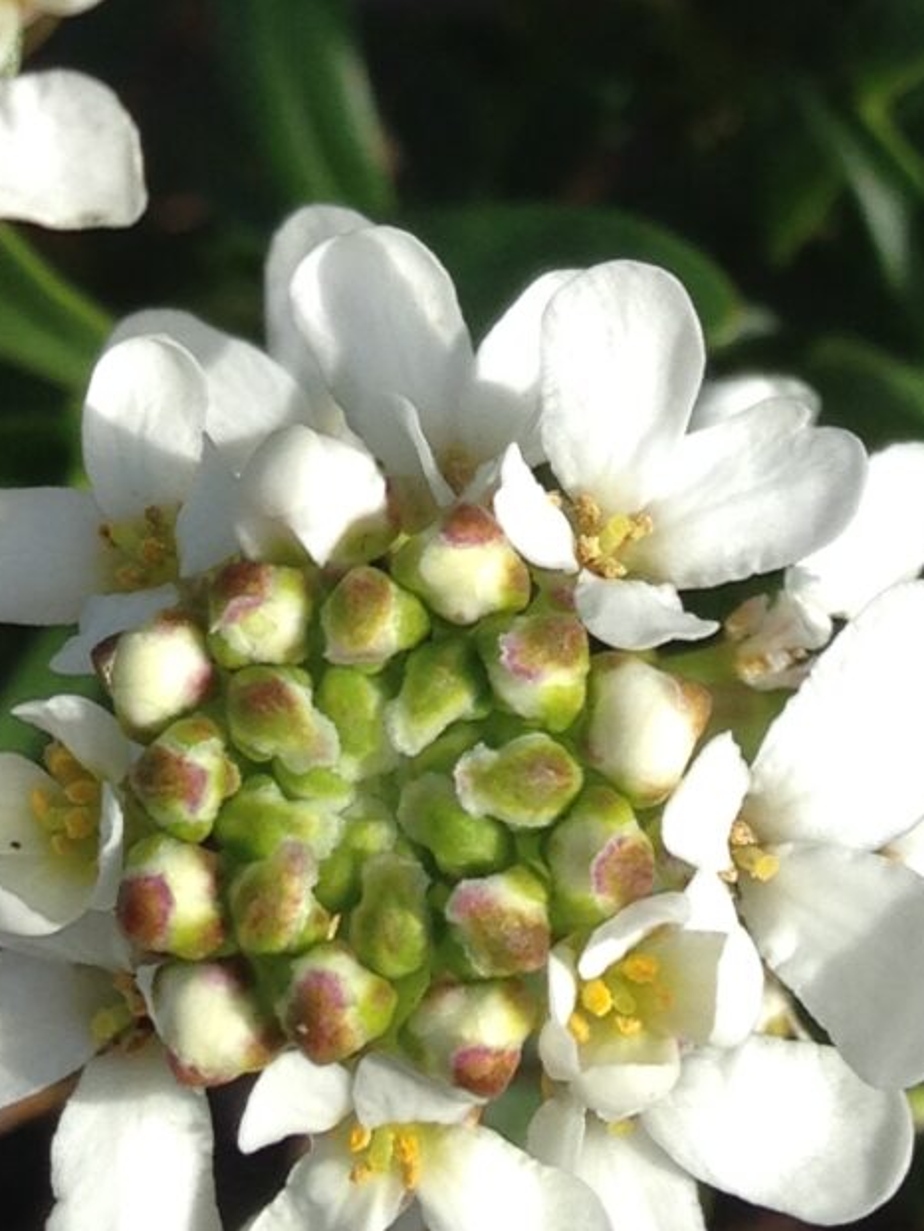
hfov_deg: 10.9
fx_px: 4839
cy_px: -224
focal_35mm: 136
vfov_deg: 14.1
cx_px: 399
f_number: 2.4
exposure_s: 1/1085
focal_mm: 4.12
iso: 50
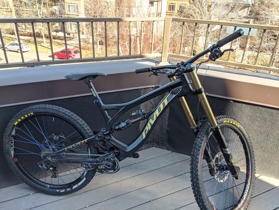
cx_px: 140
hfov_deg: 65.3
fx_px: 218
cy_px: 105
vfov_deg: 51.4
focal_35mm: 27
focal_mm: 4.44
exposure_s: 1/397
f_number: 1.8
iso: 44
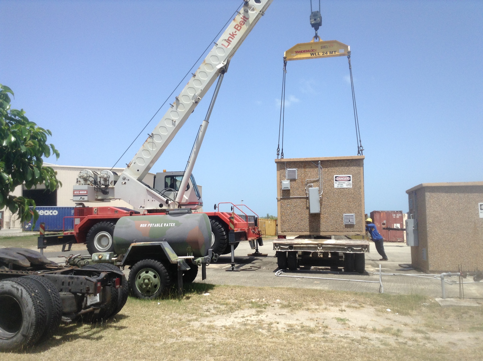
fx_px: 460
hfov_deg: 55.4
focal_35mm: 33
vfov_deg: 42.8
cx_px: 242
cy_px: 180
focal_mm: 3.3
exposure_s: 1/1159
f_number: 2.4
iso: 25
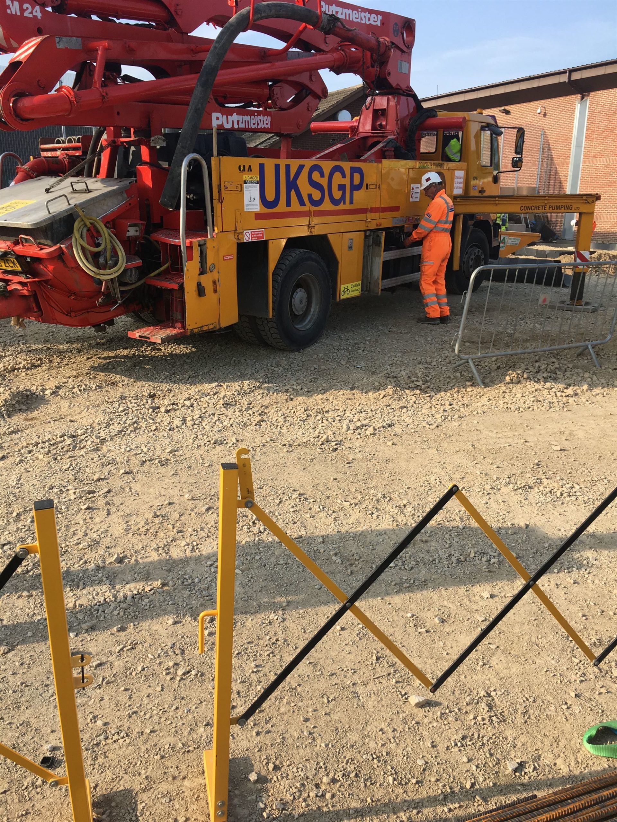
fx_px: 689
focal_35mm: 29
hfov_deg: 48.2
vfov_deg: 61.7
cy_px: 411
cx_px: 308
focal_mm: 4.15
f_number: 2.2
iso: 25
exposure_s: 1/657
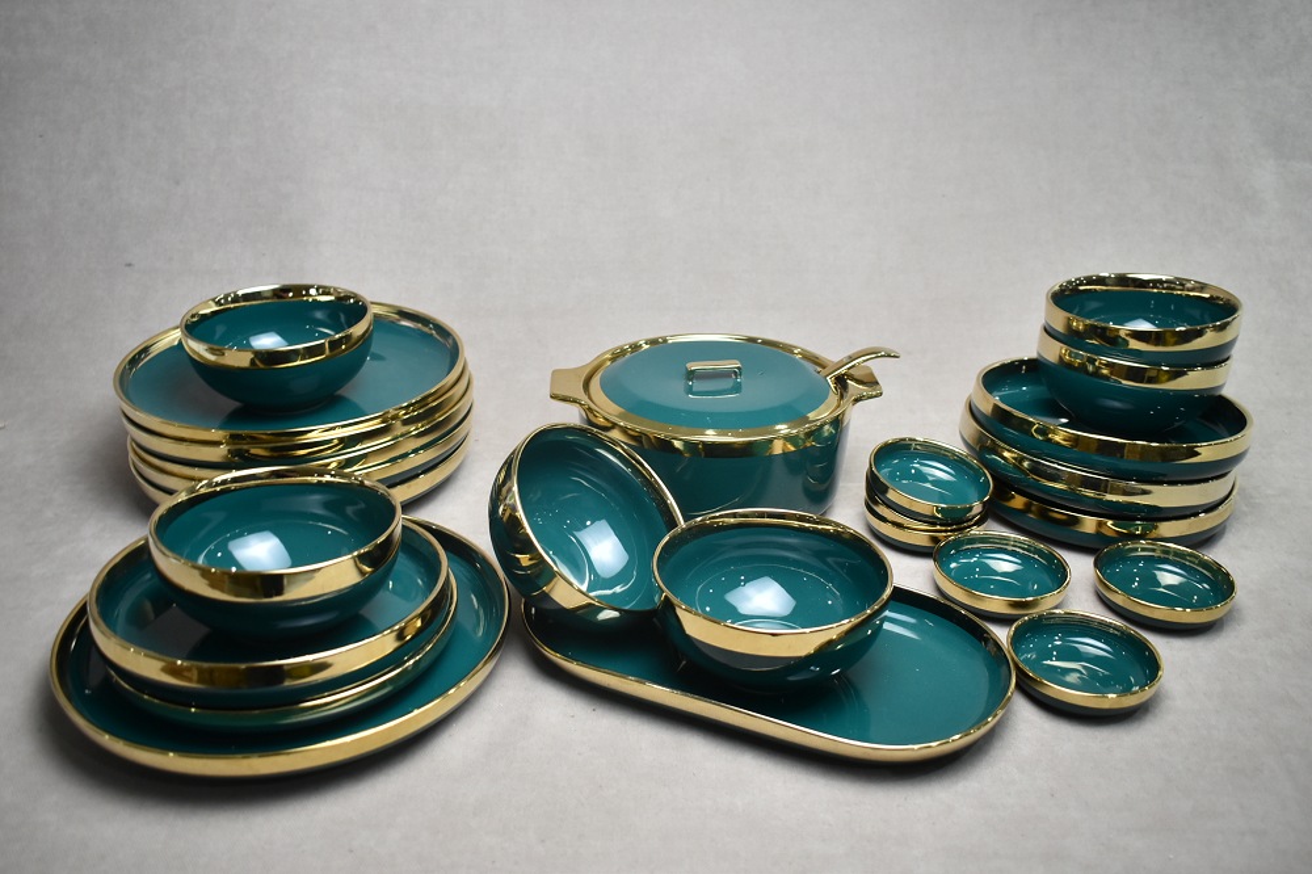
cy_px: 437
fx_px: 1202
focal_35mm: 33
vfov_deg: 39.9
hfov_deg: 57.2
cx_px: 656
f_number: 3.8
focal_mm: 22
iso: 800
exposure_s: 1/80
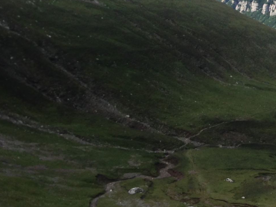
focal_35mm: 112
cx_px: 310
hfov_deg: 17.0
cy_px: 74
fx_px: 893
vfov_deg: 13.2
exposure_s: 1/1323
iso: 50
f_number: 2.4
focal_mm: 4.12
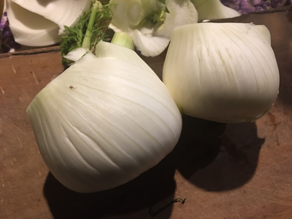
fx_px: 245
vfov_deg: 48.2
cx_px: 146
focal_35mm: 29
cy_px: 110
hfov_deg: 61.7
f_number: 2.2
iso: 100
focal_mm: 4.15
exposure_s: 1/8
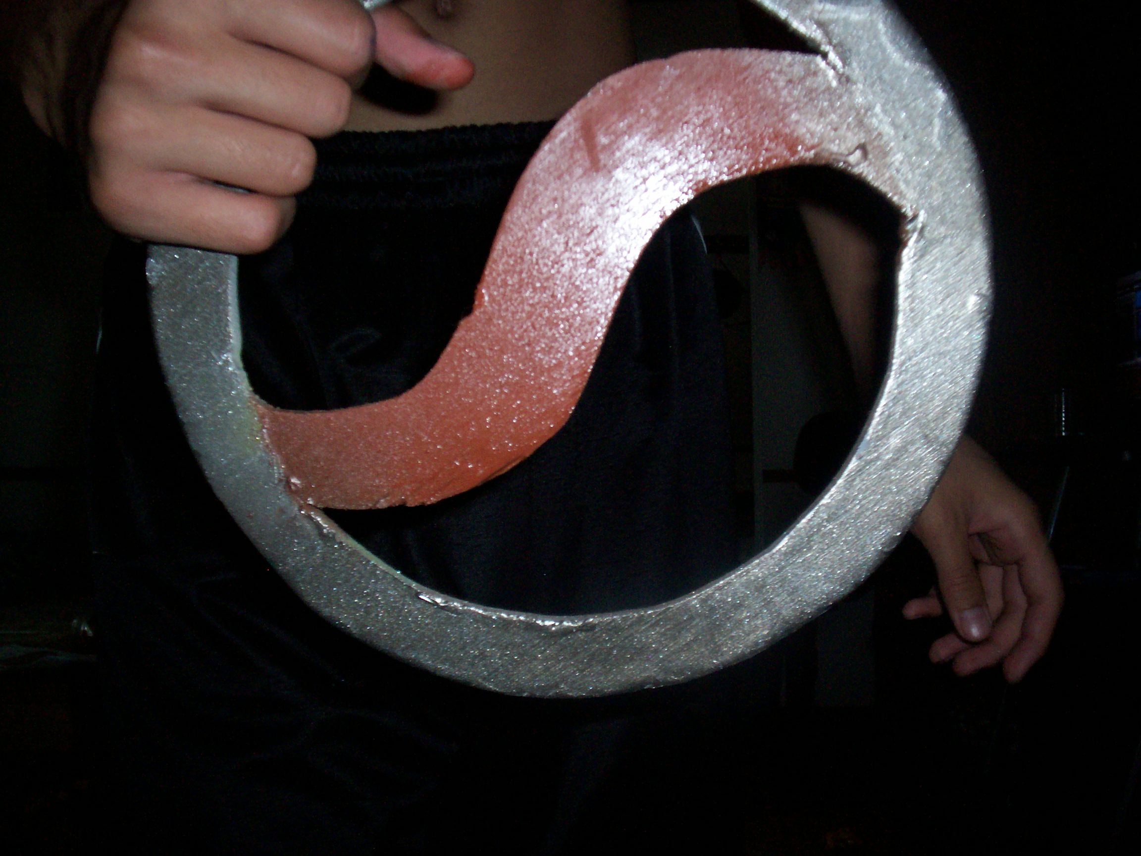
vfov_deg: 39.7
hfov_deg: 51.4
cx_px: 570
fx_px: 1187
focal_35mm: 36
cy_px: 428
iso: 140
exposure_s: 1/64
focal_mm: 5.9
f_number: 4.5
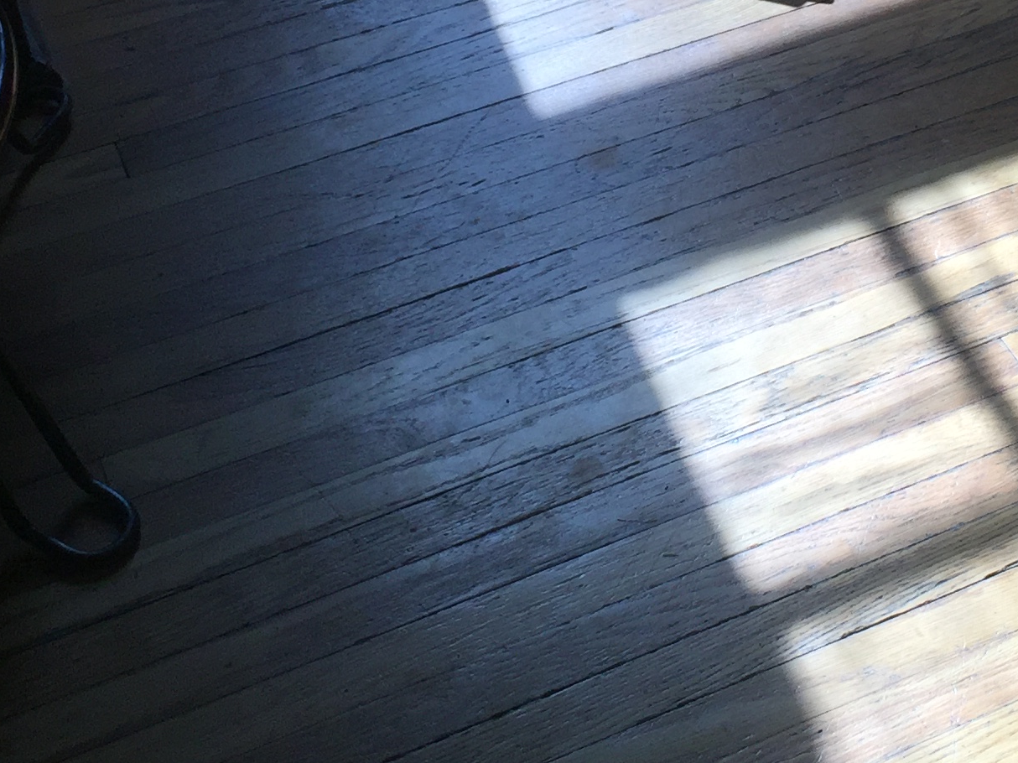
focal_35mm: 78
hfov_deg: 24.6
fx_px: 2293
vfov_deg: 18.5
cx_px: 823
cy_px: 53
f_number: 2.2
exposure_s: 1/719
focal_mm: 4.15
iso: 32
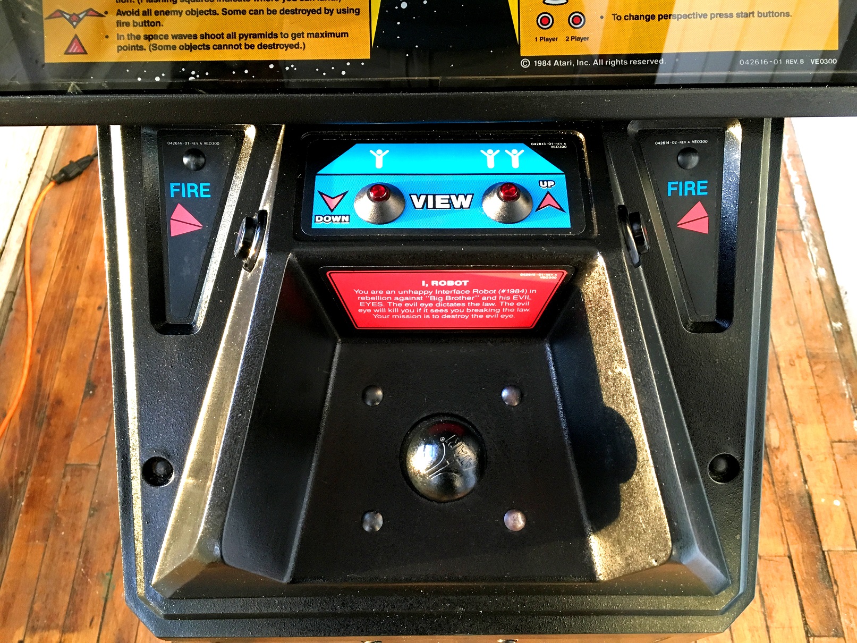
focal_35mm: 29
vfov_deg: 48.2
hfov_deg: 61.7
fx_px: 718
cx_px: 428
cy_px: 322
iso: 125
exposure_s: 1/30
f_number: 2.2
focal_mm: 4.15
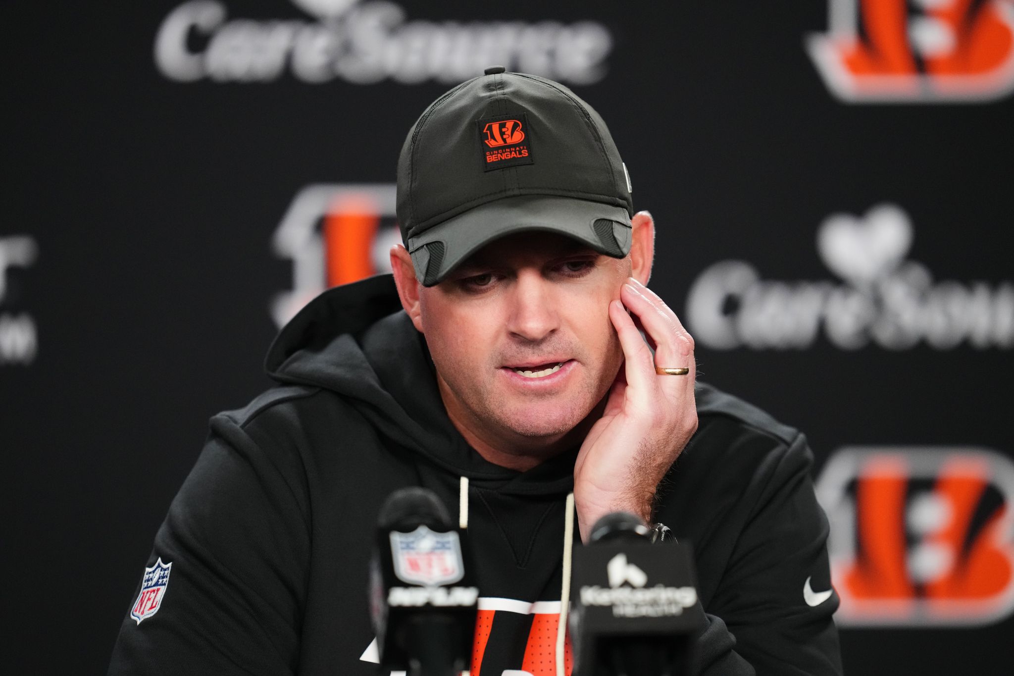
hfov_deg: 5.2
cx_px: 507
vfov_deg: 3.4
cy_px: 338
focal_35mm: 400
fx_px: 11265
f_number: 2.8
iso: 4000
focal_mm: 400
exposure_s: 1/500
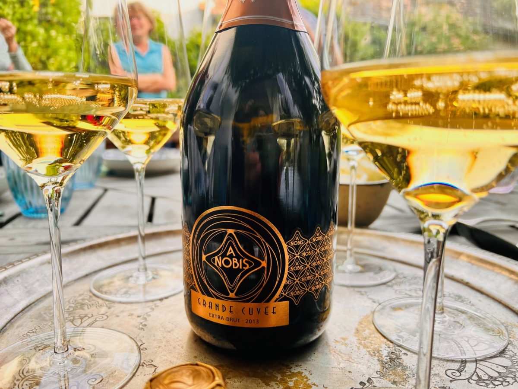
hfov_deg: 67.3
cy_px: 194
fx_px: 389
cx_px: 259
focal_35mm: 26
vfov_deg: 53.1
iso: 40
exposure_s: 1/293
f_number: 1.5
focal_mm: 5.7
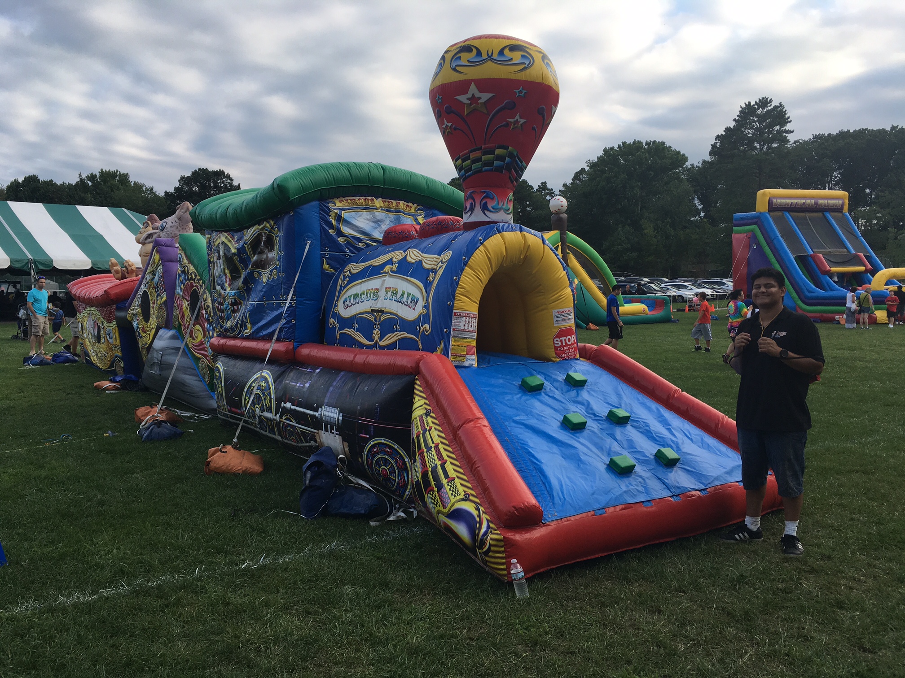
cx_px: 452
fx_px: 758
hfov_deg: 61.7
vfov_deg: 48.2
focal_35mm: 29
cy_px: 339
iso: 25
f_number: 2.2
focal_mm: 4.15
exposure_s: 1/503
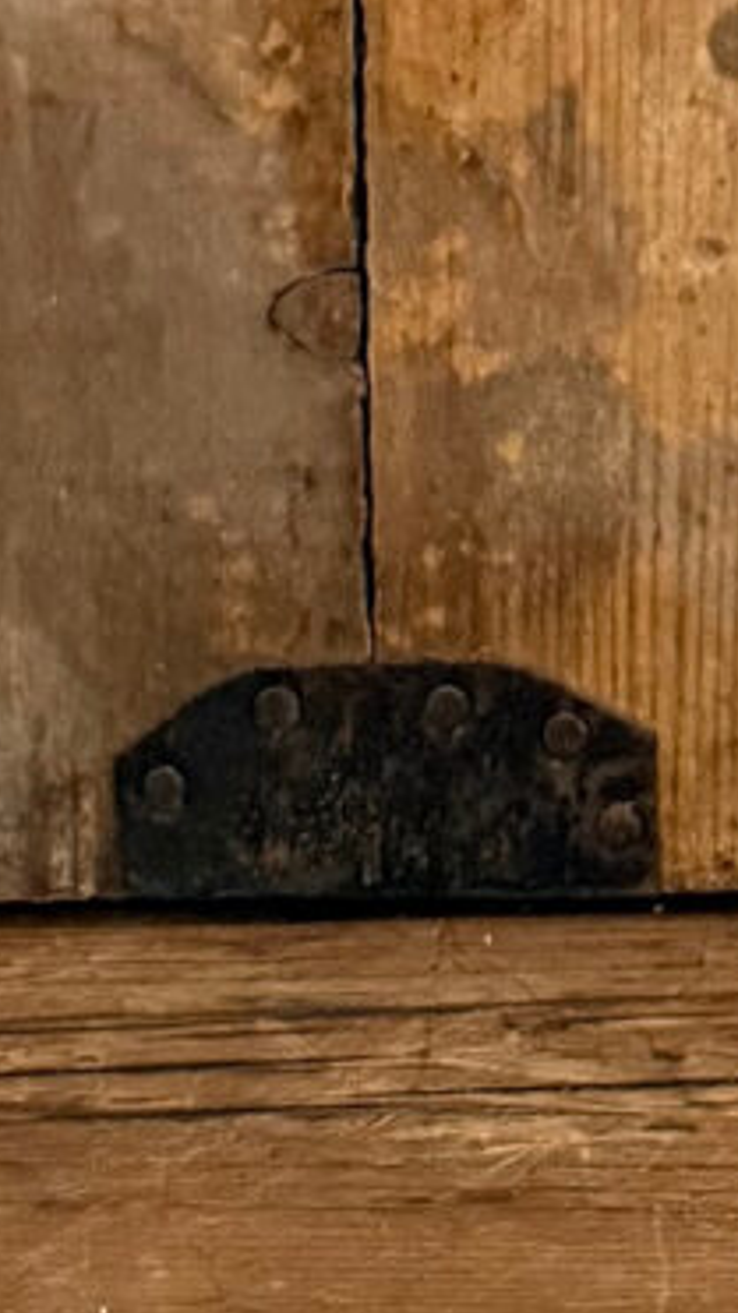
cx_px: 960
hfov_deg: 8.3
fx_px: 5014
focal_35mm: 144
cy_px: -1906
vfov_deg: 11.9
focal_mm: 6.76
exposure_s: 1/60
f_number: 1.78
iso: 320
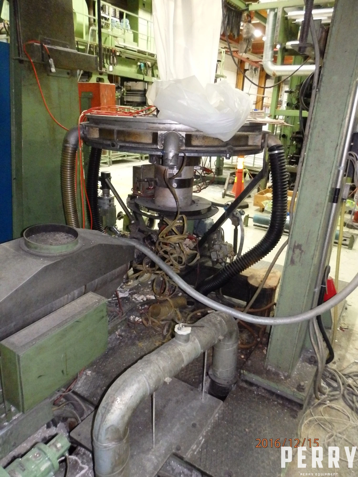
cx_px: 179
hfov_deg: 54.9
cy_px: 238
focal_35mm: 25
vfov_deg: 69.4
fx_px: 345
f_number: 3
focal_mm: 4.5
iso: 1600
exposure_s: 1/40
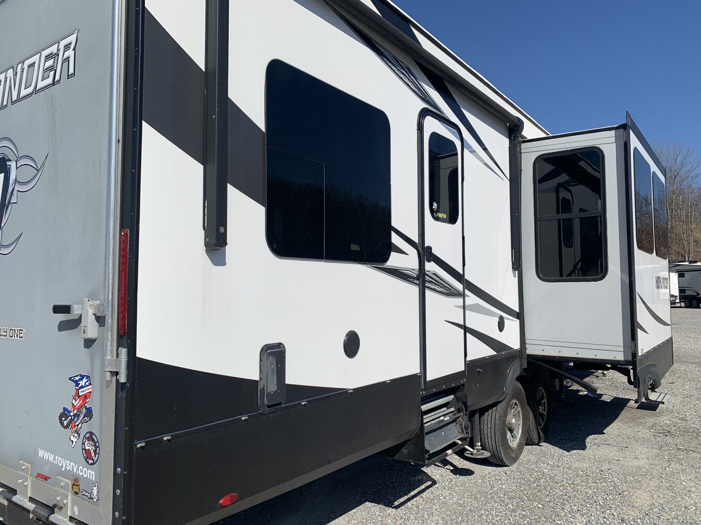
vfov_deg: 53.1
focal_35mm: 26
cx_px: 350
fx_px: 527
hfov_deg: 67.3
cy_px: 262
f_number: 1.8
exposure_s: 1/4902
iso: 25
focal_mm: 4.25
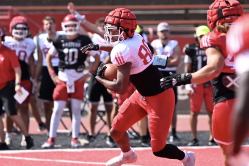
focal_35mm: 256
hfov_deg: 8.1
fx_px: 1769
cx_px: 125
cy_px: 92
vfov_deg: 5.4
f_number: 2.8
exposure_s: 1/2000
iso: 200
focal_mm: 200
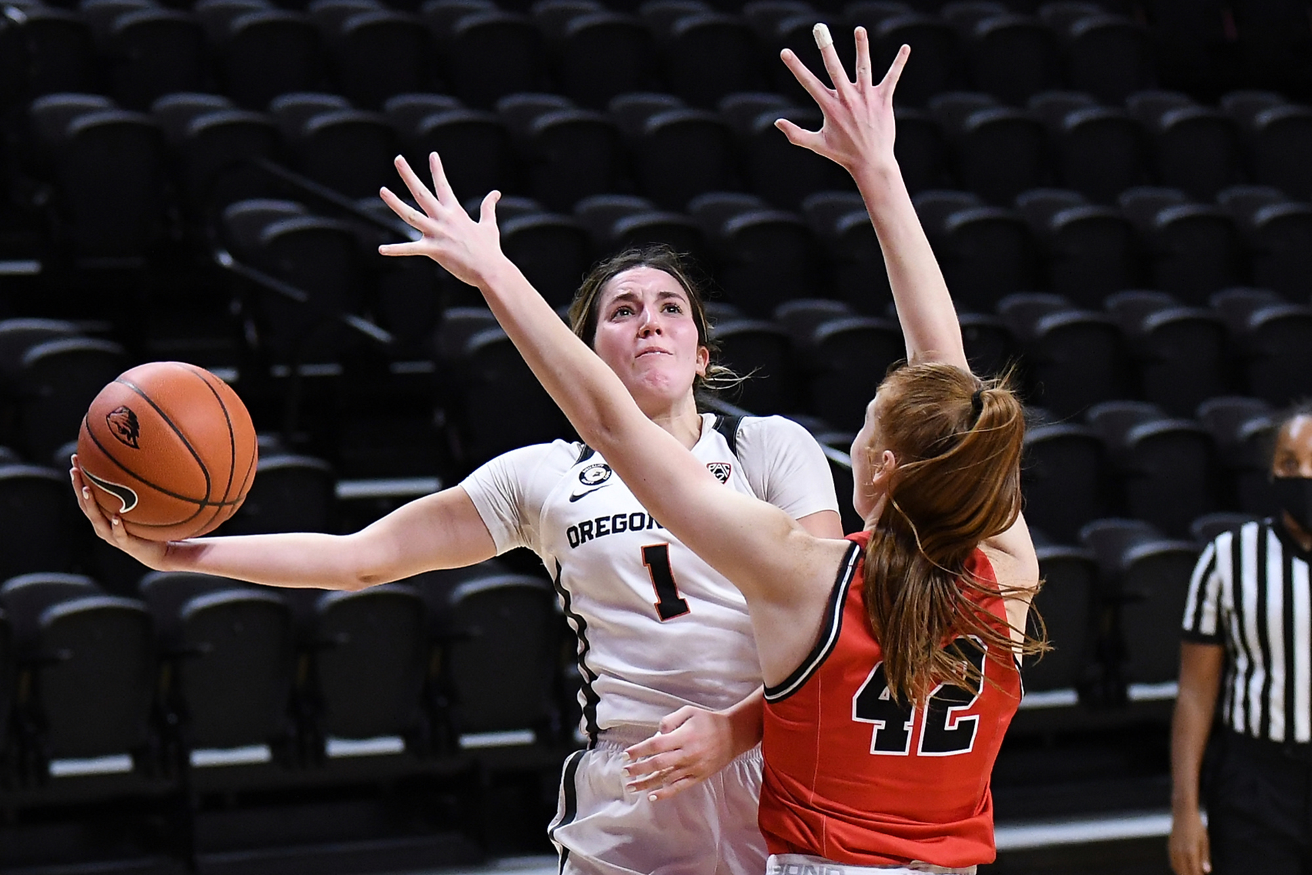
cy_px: 438
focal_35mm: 123
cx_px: 656
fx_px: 4483
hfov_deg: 16.7
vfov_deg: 11.1
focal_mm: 82
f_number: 2.8
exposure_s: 1/1250
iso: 2500
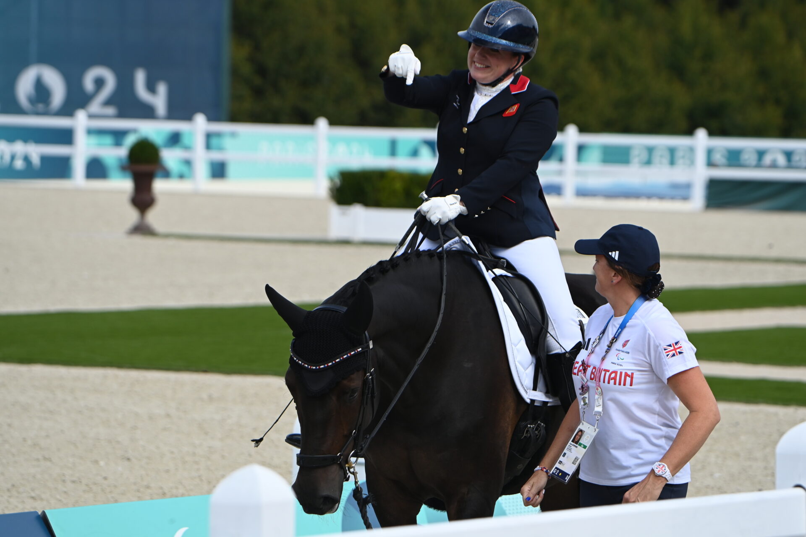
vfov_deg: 5.5
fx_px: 5597
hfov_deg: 8.2
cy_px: 268
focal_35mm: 250
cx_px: 403
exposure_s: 1/1250
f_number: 8
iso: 500
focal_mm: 250
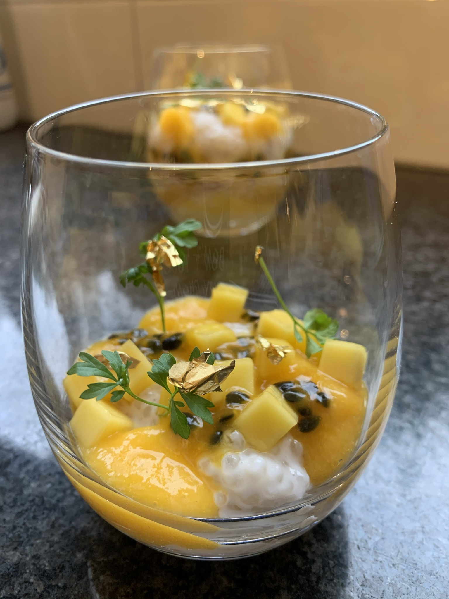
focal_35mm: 26
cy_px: 300
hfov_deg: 53.1
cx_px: 224
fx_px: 450
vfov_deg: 67.3
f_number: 1.8
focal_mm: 4.25
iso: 100
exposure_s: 1/50
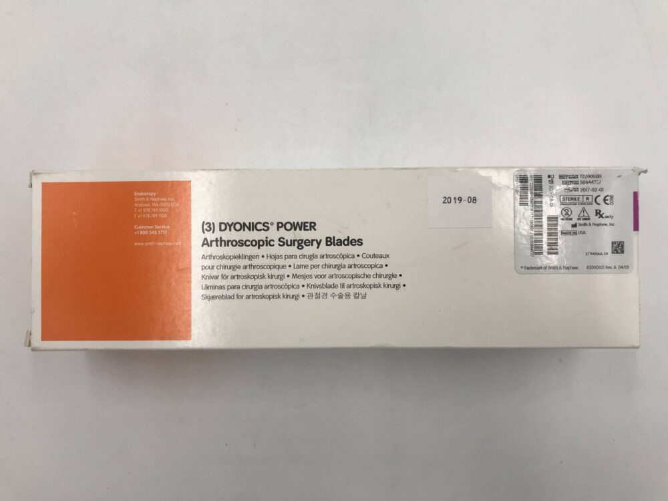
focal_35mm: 28
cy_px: 250
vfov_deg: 49.7
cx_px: 334
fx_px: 540
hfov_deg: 63.4
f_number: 1.8
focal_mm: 3.99
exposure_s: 1/60
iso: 32
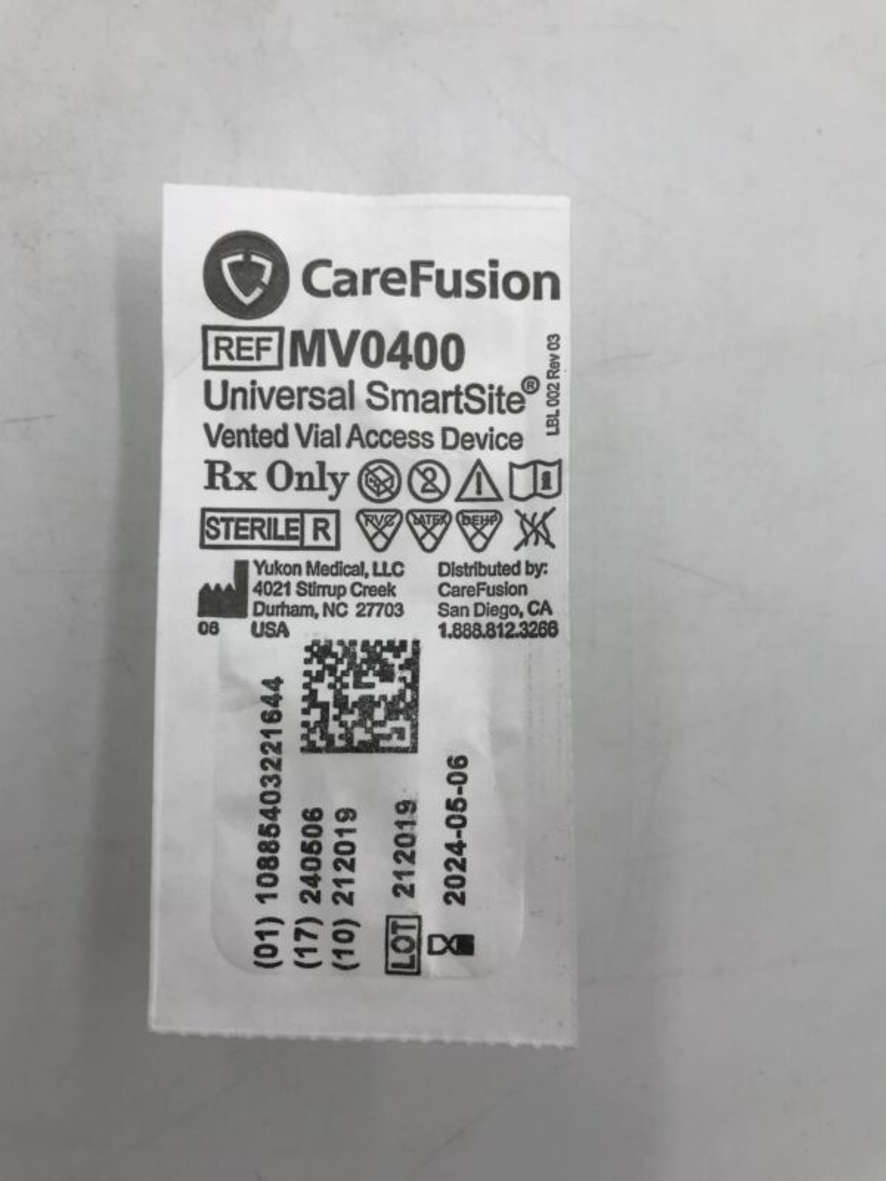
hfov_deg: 49.7
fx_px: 956
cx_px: 443
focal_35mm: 28
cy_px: 590
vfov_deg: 63.4
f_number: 1.8
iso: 20
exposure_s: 1/146
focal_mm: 3.99
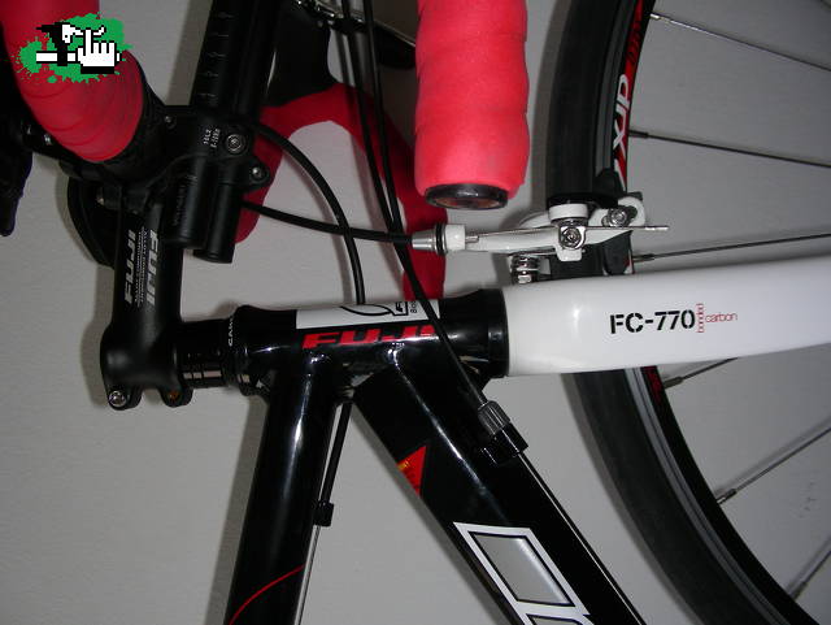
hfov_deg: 48.9
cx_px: 416
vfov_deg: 37.8
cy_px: 312
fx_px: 913
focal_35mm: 38
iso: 50
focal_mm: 6.3
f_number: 3.5
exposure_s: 1/60.1
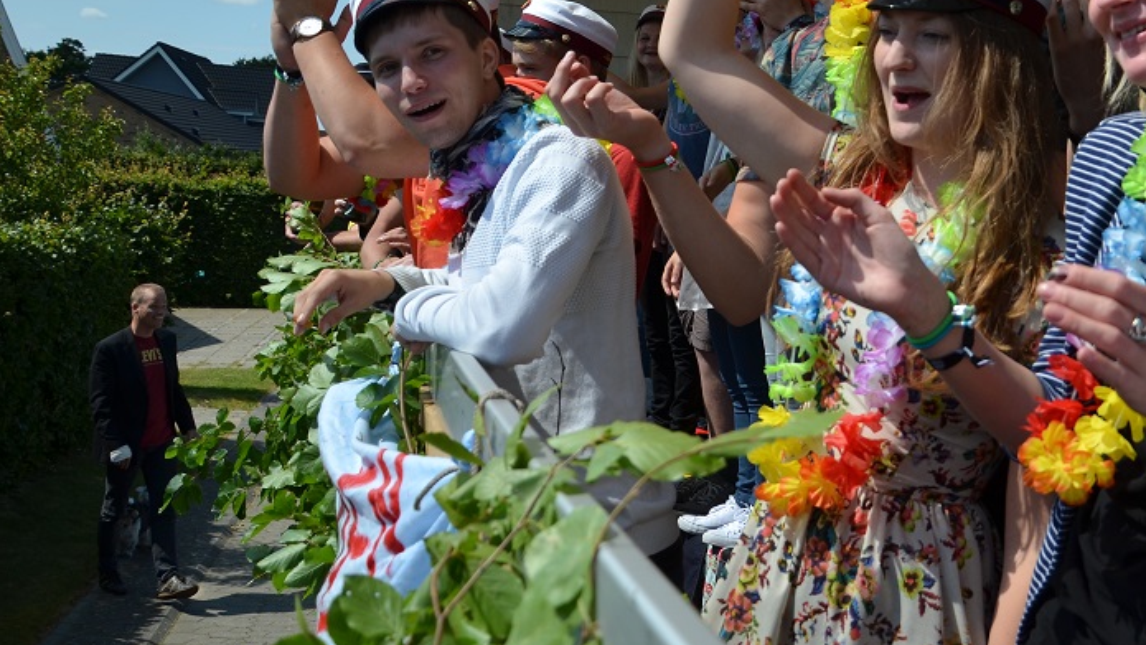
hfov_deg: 39.0
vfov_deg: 23.3
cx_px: 983
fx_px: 1519
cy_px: 48
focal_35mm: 50
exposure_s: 1/1250
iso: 100
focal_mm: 18
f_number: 3.5
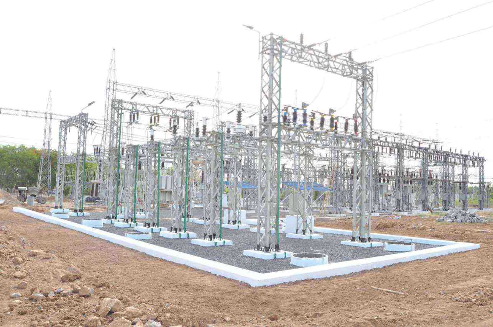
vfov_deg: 43.5
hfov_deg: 62.0
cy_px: 164
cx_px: 246
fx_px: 410
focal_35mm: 30
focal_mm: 20
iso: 250
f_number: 10
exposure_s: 1/125
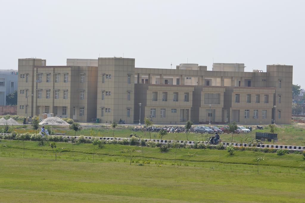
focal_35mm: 142
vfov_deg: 9.6
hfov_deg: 14.4
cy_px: 102
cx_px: 152
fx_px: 1207
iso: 100
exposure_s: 1/250
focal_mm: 95
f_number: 8
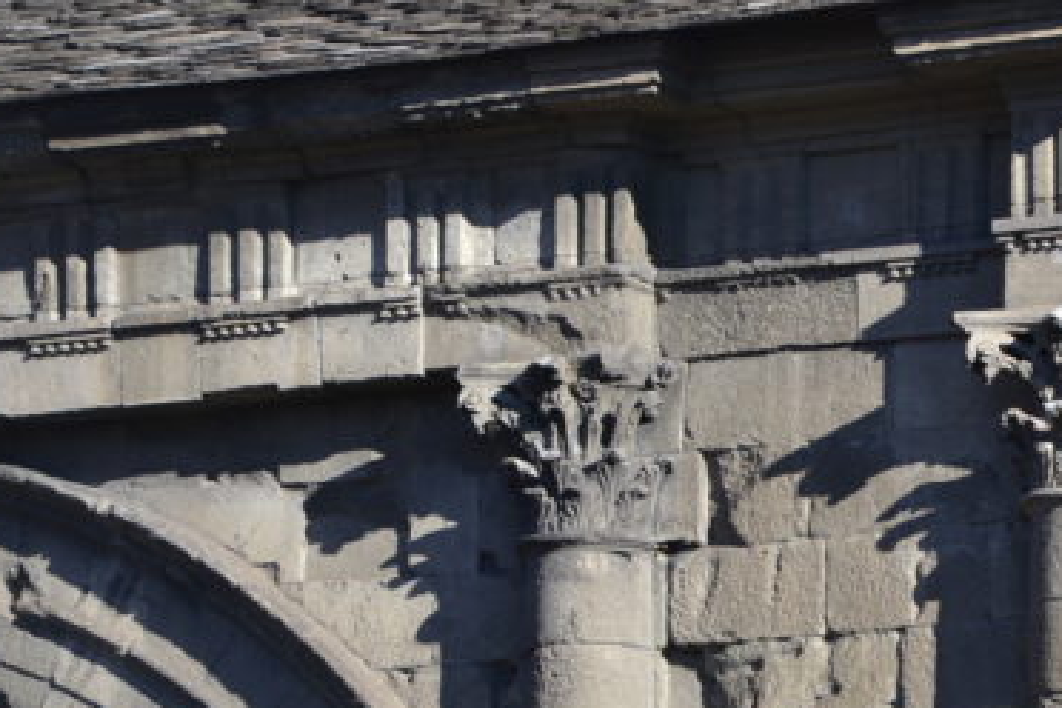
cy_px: 500
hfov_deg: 6.3
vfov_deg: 4.2
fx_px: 9588
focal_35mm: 325
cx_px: 874
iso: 100
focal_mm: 105
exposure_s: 1/200
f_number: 7.1
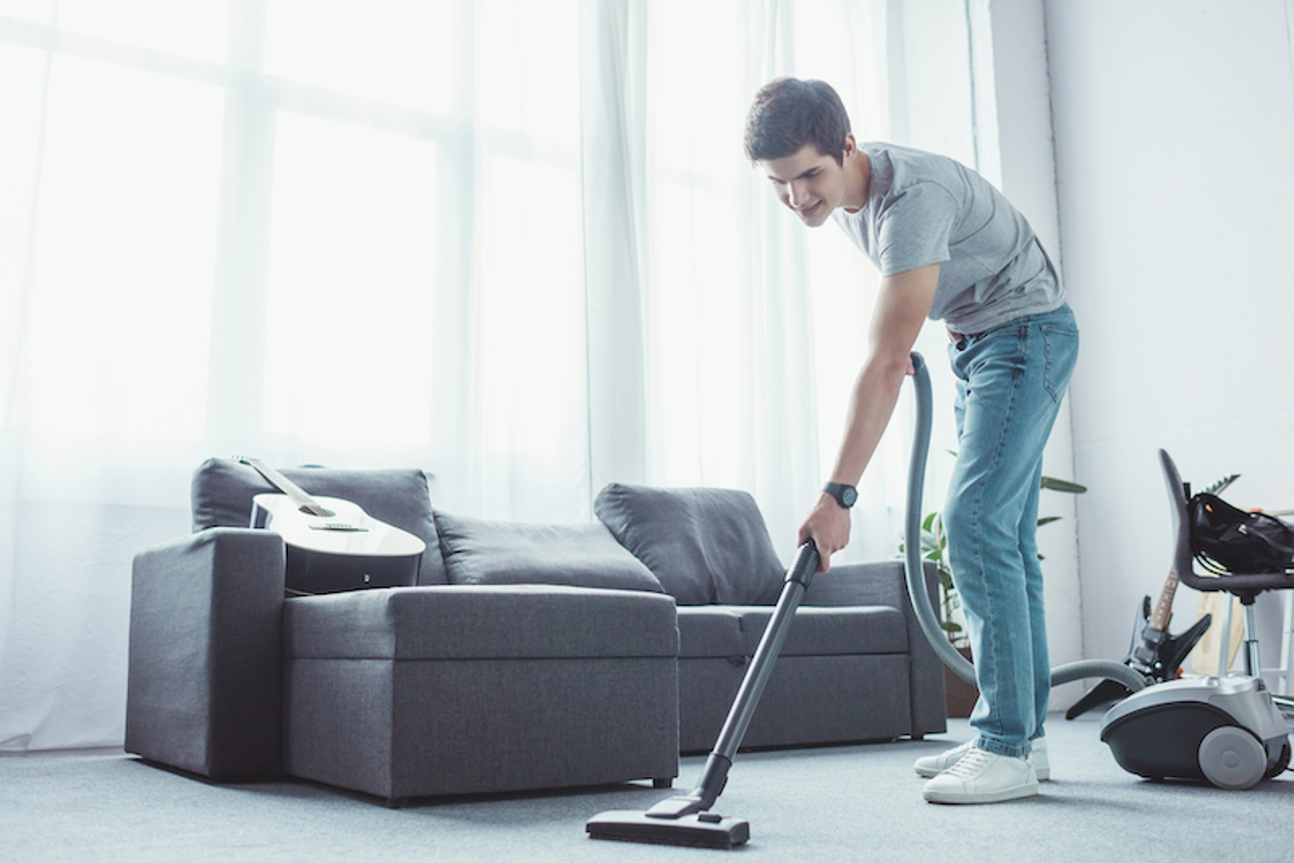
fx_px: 1258
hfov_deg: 54.4
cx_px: 647
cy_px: 432
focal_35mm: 35
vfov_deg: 37.9
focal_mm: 35
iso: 800
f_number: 2.8
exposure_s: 1/160
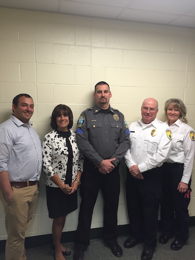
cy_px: 130
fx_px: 218
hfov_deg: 48.2
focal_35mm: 29
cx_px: 98
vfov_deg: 61.7
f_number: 2.2
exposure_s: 1/30
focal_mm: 4.15
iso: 80
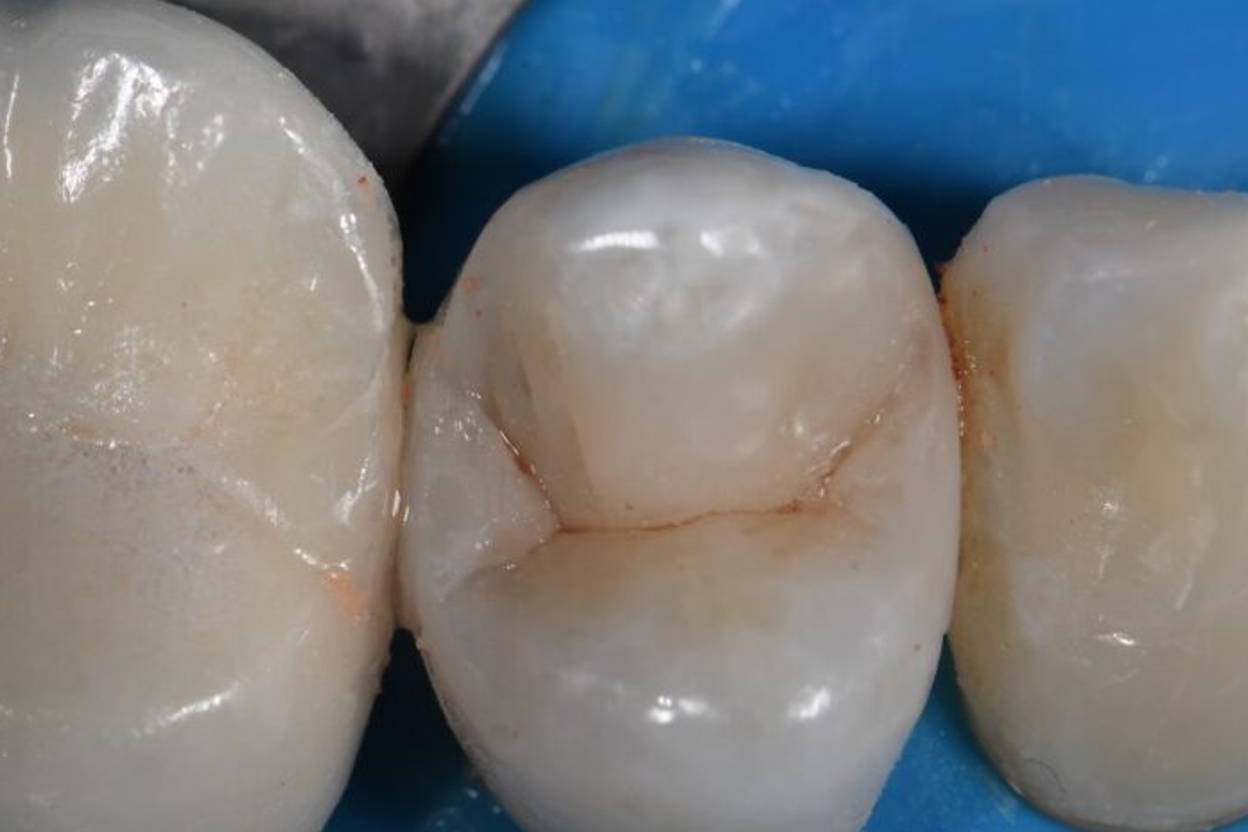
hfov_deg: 8.9
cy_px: 493
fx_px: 8007
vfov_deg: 5.9
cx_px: 769
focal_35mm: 231
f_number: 32
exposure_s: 1/160
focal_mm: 105
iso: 200
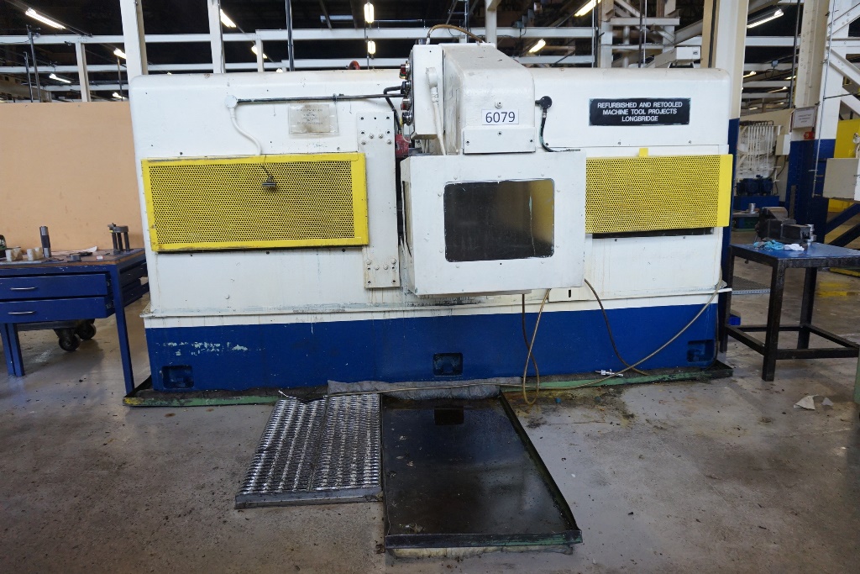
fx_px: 573
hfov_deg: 73.7
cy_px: 287
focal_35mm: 24
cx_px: 430
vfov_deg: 53.1
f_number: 4
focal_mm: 16
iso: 1000
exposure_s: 1/160
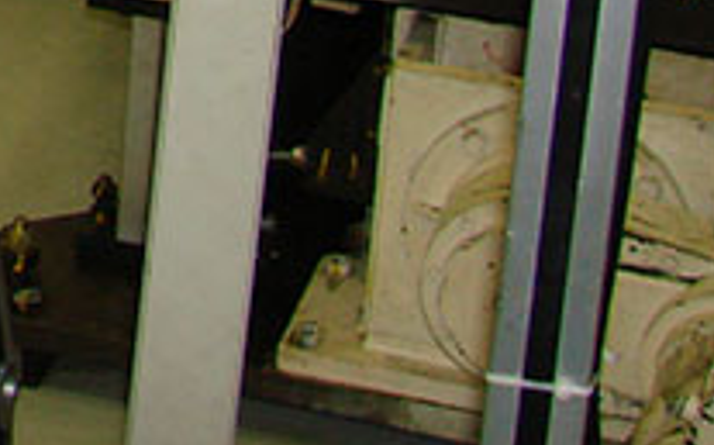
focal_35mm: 132
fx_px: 2566
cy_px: -636
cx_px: -719
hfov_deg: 13.5
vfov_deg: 8.9
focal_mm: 4.15
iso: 32
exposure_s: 1/126
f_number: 2.2
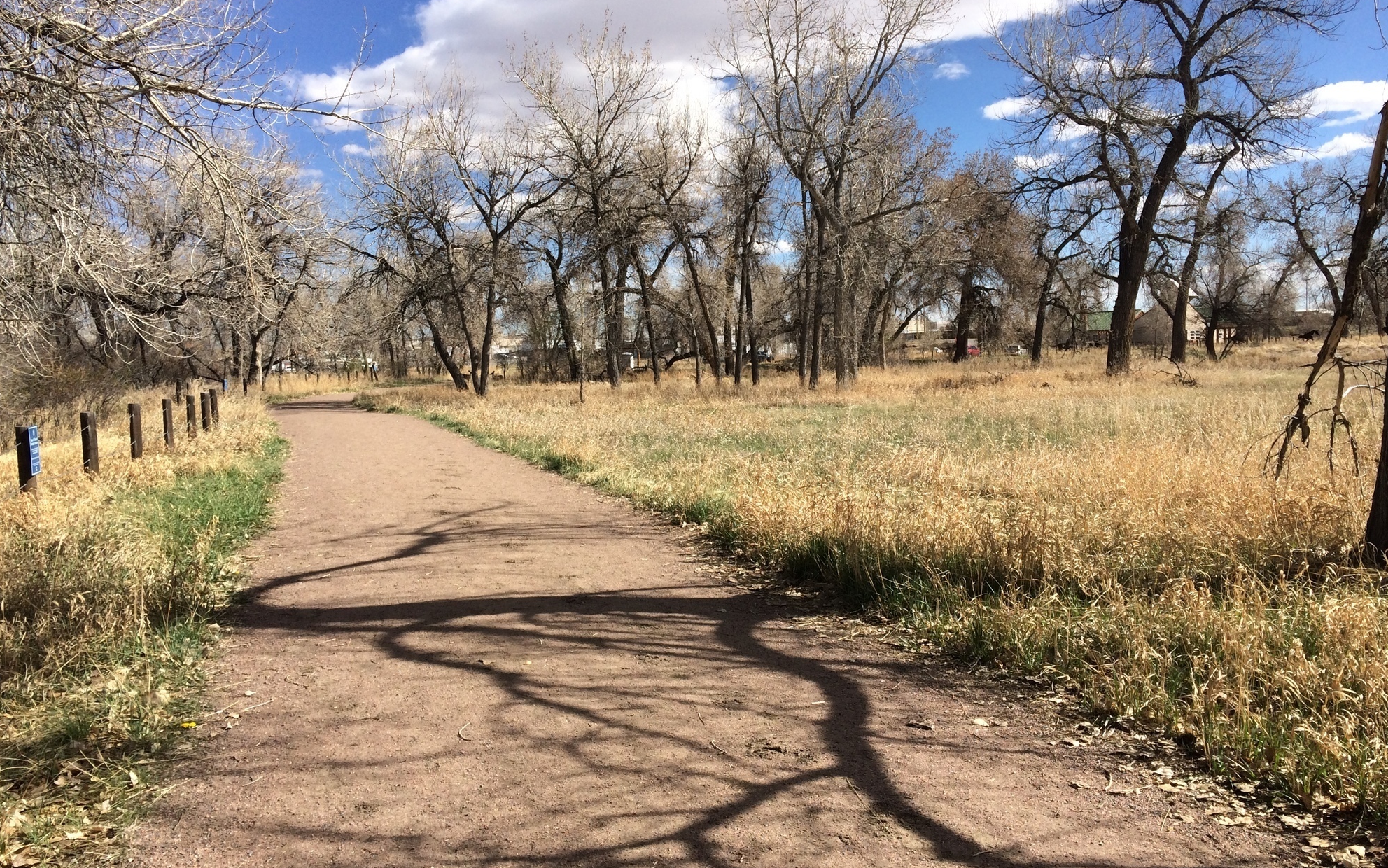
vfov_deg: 40.6
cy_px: 427
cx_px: 698
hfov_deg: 61.2
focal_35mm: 31
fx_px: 1173
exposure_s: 1/2283
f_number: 2.2
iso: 32
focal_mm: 4.15
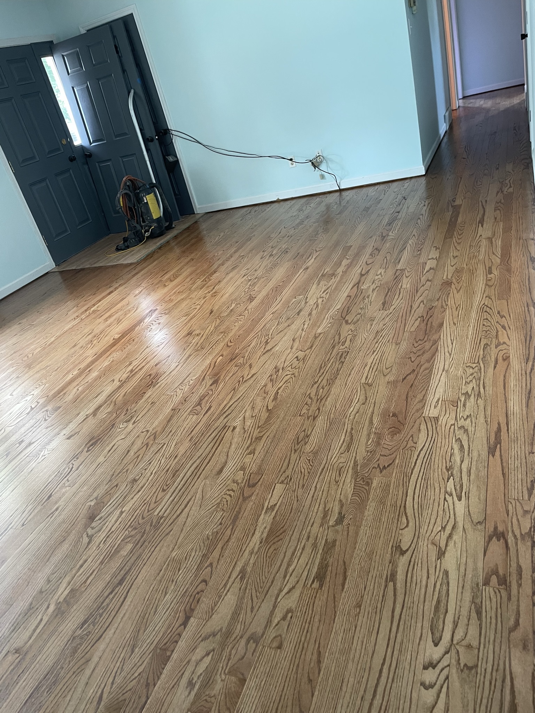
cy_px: 356
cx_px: 268
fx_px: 536
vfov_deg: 67.3
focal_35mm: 26
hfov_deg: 53.1
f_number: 1.6
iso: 200
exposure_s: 1/60
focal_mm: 4.2
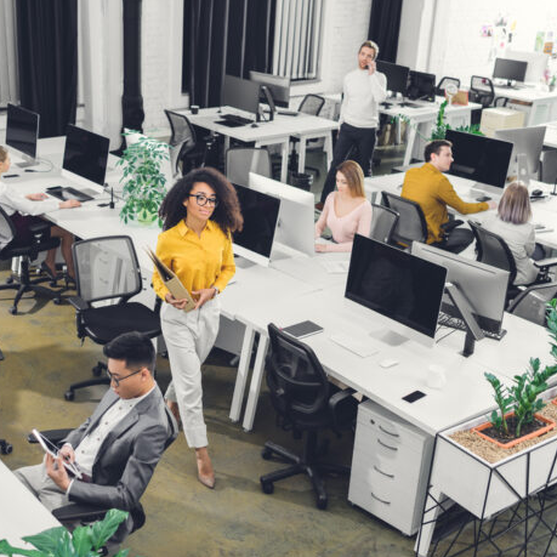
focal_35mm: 49
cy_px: 280
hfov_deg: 34.5
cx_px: 201
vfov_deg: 34.7
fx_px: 892
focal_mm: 38
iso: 80
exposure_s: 1/200
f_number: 3.2
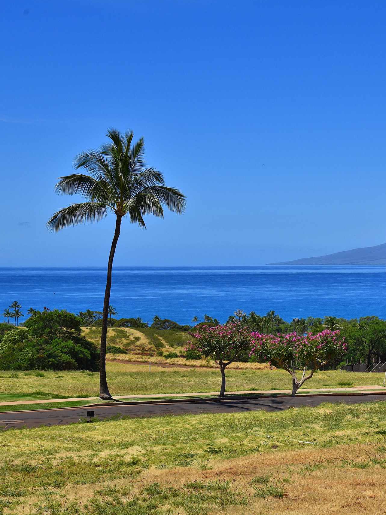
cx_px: 332
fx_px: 1026
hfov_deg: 20.9
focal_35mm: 69
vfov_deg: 28.1
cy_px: 302
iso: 200
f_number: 11
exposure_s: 1/500
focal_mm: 40
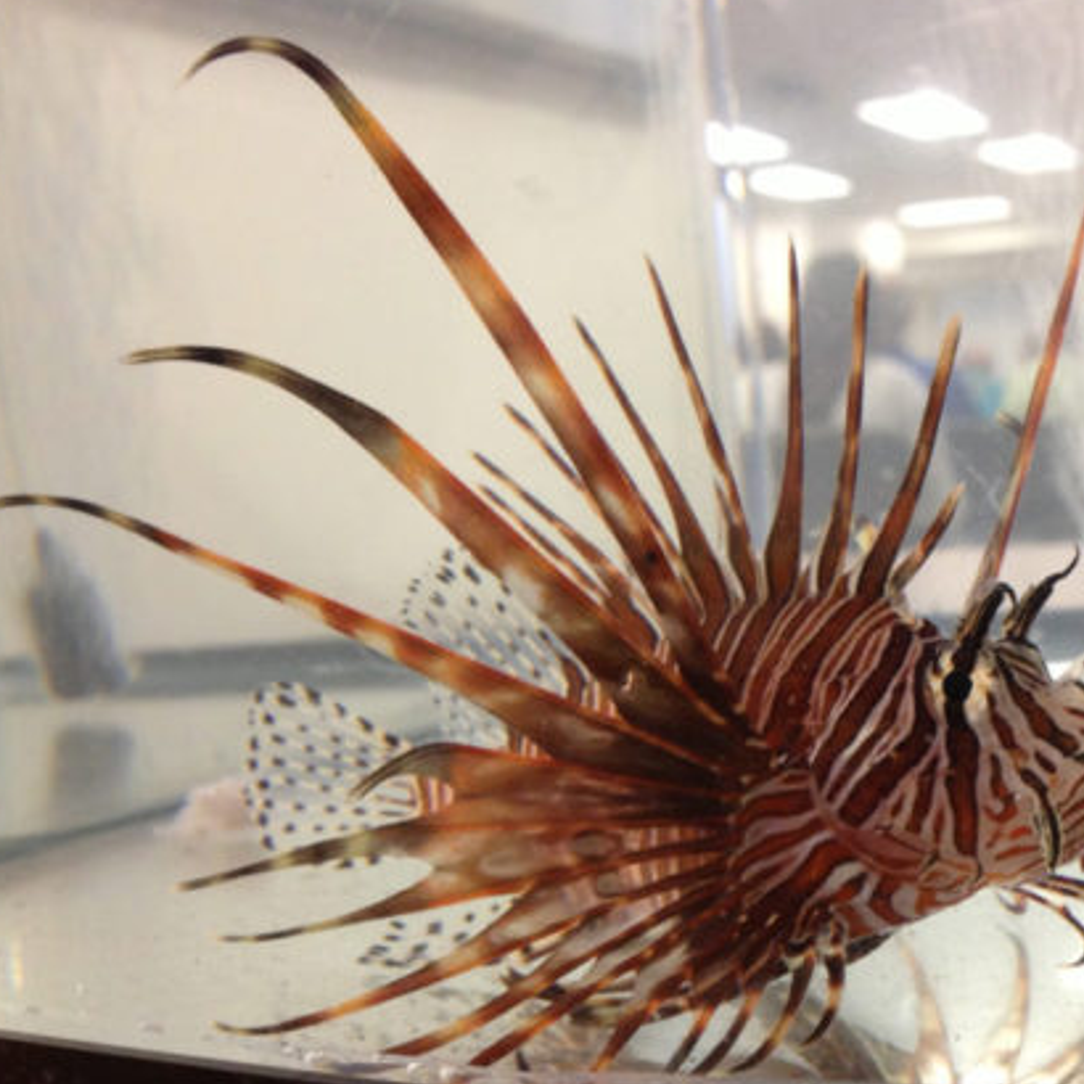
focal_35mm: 48
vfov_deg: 35.2
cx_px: 855
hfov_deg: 34.4
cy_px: 653
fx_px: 1701
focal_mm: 4.13
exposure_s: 1/20
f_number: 2.4
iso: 160
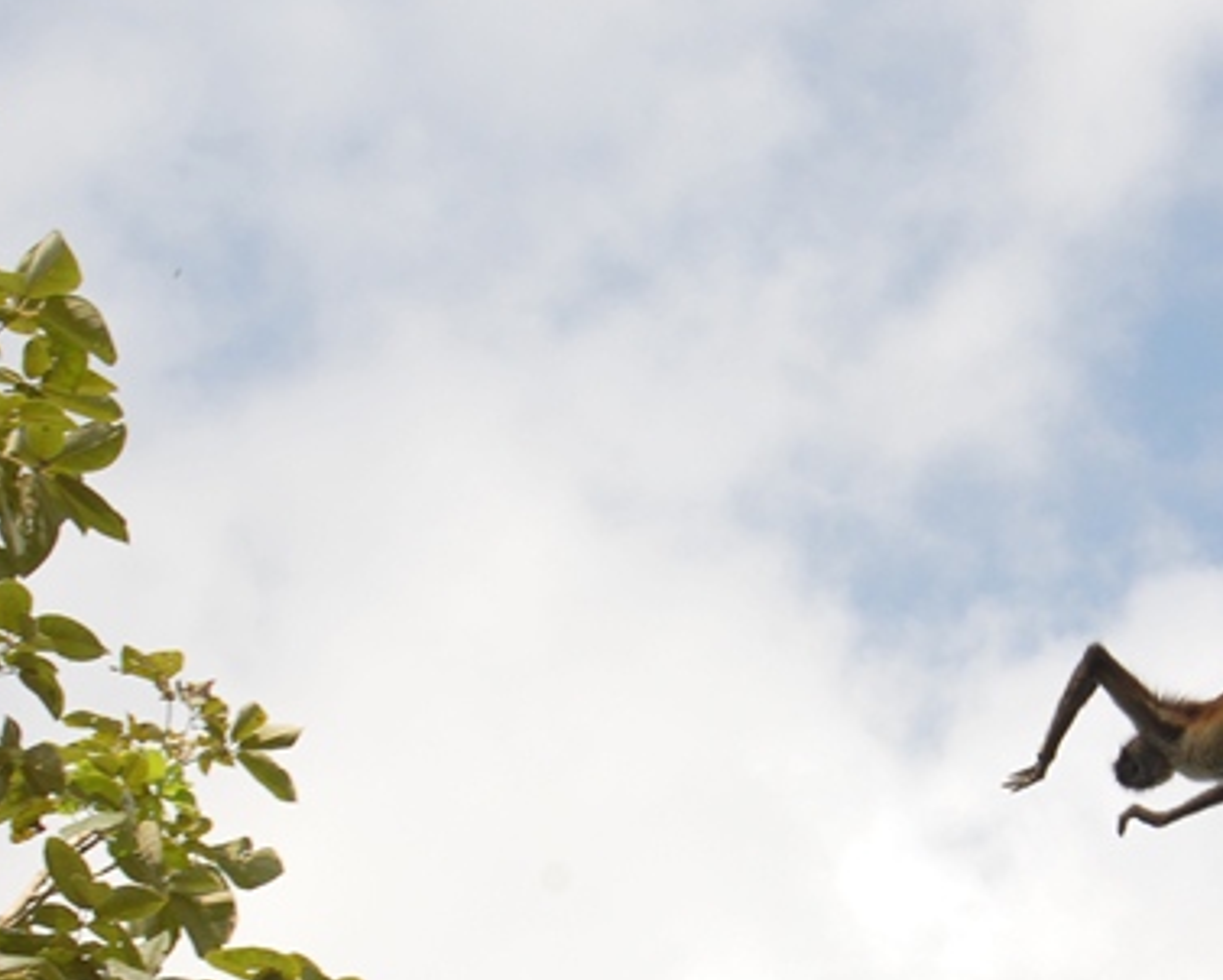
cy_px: 785
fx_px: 5939
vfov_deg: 9.4
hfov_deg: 11.7
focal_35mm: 164
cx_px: 811
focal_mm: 55
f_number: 8
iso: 200
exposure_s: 1/500
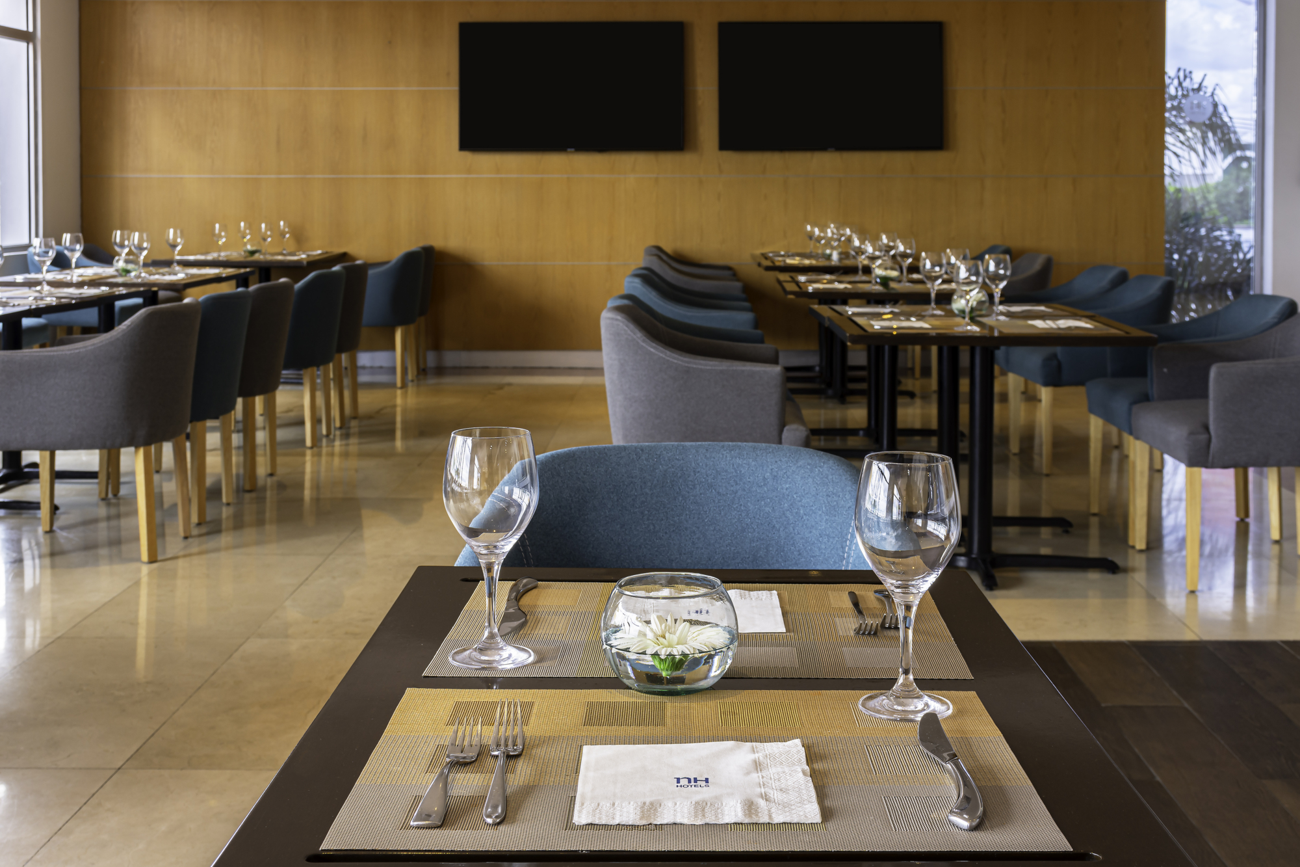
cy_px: 434
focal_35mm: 45
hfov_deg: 43.6
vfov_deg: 29.9
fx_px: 1625
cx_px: 650
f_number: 8
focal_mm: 30
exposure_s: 1/6
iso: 100
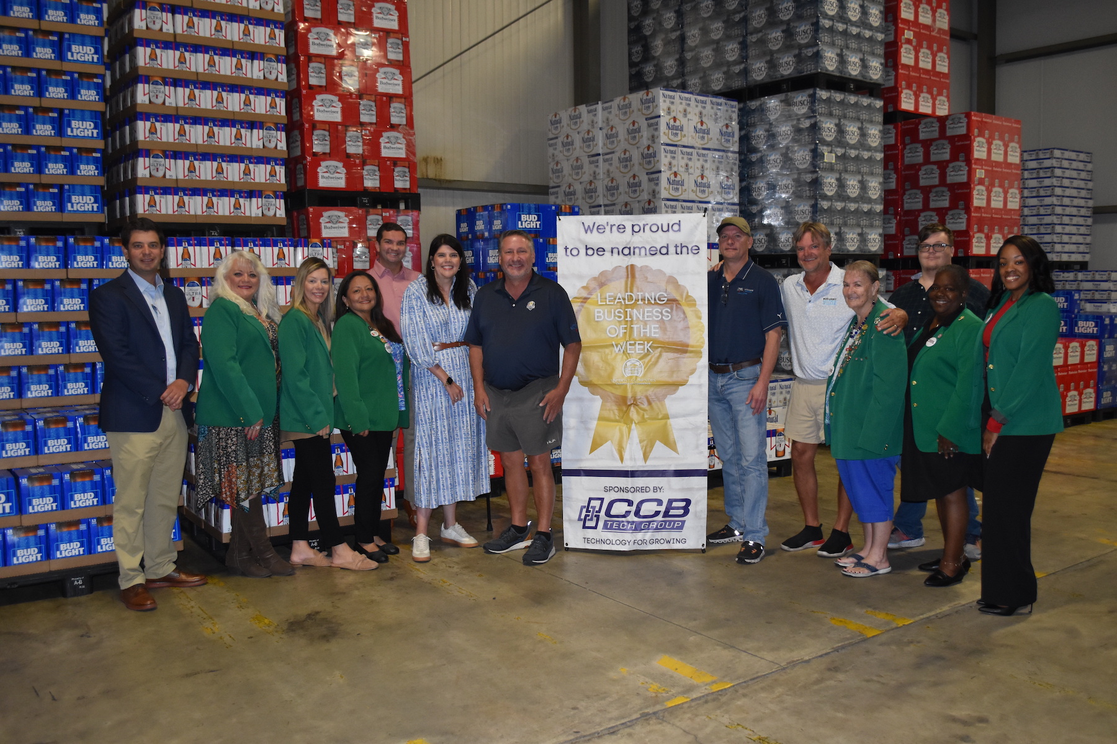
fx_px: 931
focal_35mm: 30
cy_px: 372
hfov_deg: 61.9
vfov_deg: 43.6
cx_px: 558
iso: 1600
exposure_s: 1/60
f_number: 3.8
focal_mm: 20
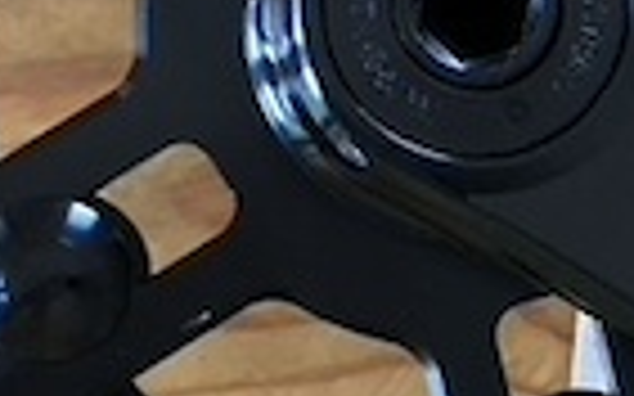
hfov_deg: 12.2
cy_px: -36
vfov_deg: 7.8
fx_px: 2902
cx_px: 755
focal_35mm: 168
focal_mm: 3.99
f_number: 1.8
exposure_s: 1/20
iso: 40
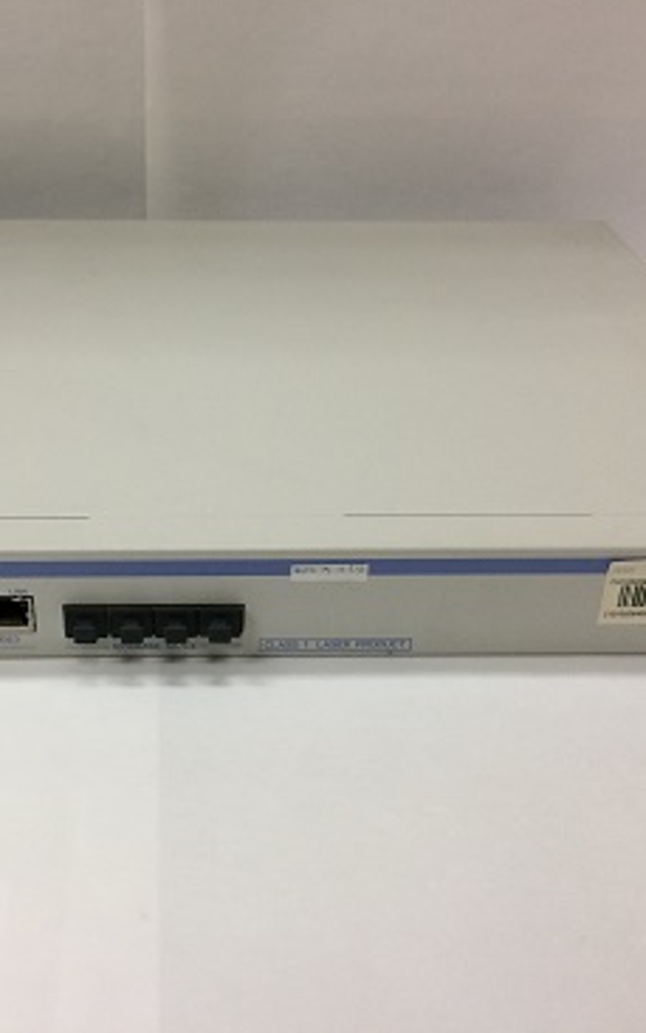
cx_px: 203
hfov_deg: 30.3
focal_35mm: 42
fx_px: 1182
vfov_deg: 47.2
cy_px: 512
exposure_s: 1/33
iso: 64
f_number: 2.2
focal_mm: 4.15
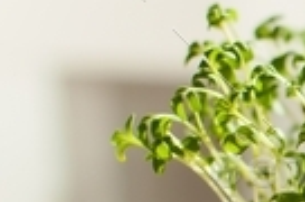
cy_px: 274
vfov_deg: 4.2
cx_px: 641
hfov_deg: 6.1
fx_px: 2755
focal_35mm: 326
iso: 200
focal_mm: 50
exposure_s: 1/4000
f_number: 3.5
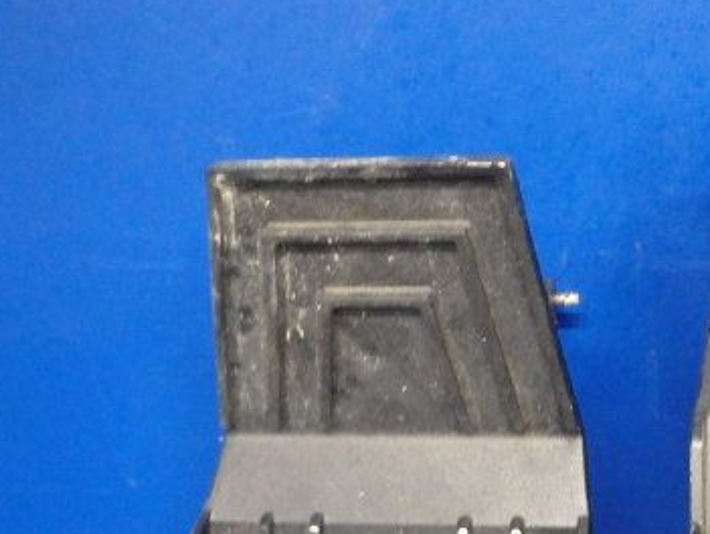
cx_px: 617
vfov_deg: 28.2
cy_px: 392
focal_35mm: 51
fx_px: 1047
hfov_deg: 35.6
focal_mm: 5
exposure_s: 1/30
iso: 1600
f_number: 3.9
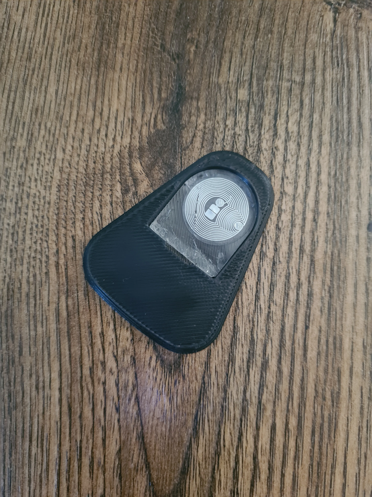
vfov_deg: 67.3
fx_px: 373
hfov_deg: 53.1
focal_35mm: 26
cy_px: 248
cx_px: 186
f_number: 1.8
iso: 640
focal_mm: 5.4
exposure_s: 1/25
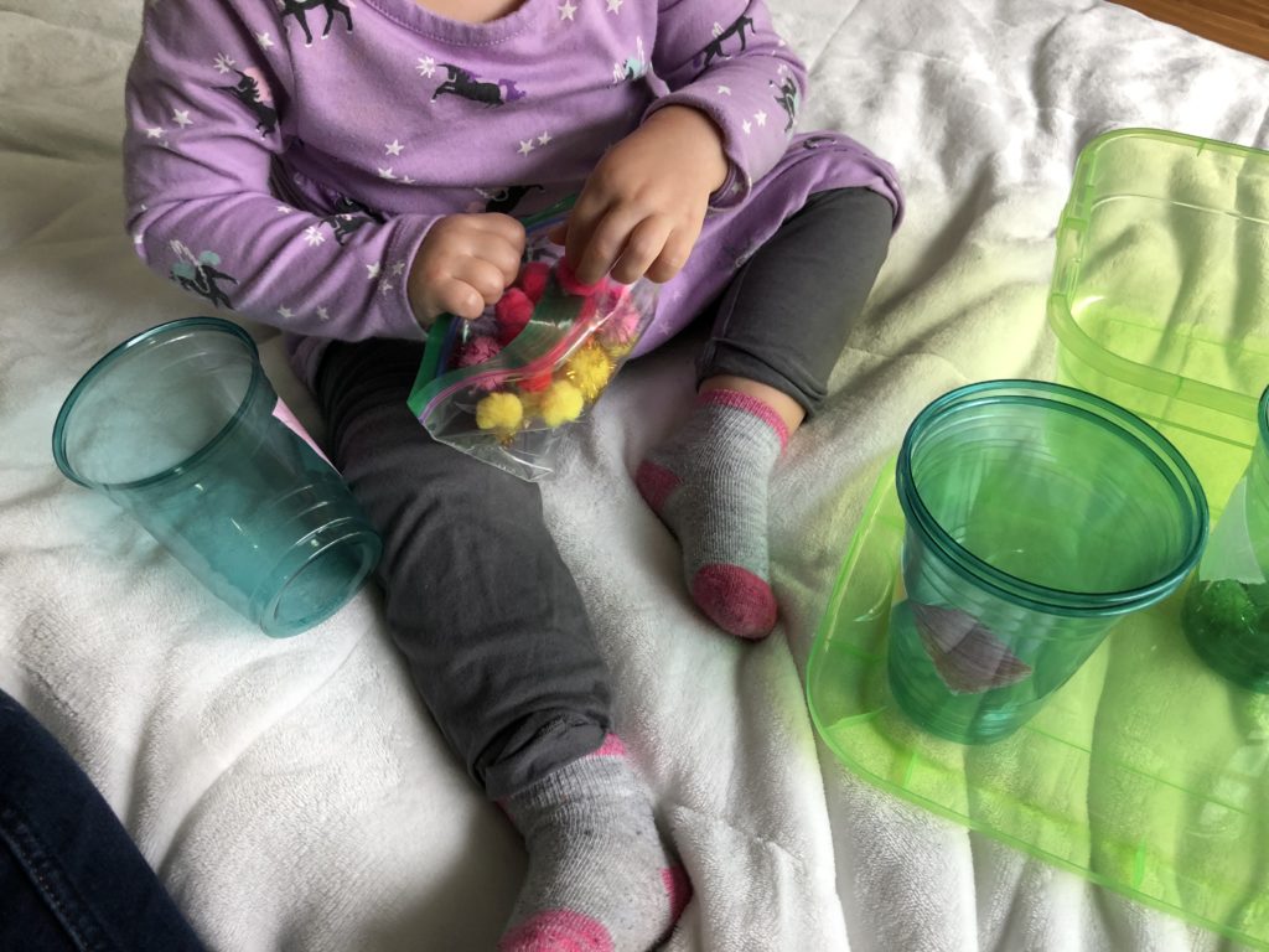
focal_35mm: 28
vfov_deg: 49.7
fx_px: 1026
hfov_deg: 63.4
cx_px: 634
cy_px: 476
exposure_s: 1/30
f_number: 1.8
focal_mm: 3.99
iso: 32
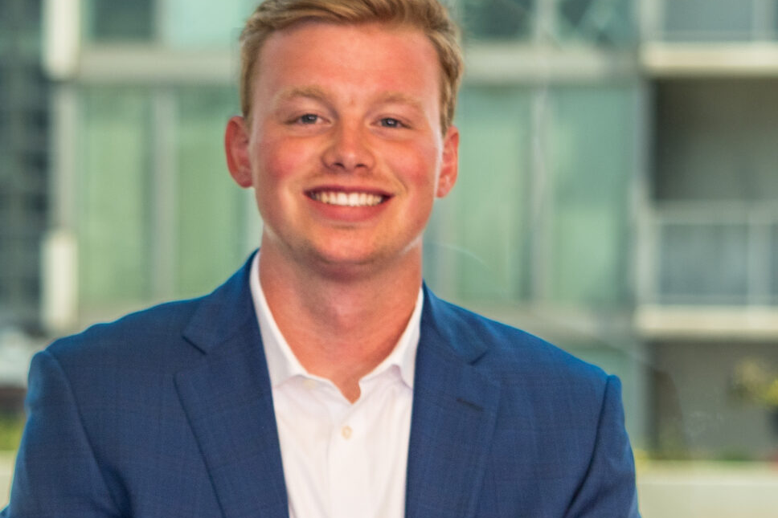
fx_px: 7886
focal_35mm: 365
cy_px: 539
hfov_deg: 5.6
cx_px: 180
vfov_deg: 3.8
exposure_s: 1/200
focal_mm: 92
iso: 100
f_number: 5
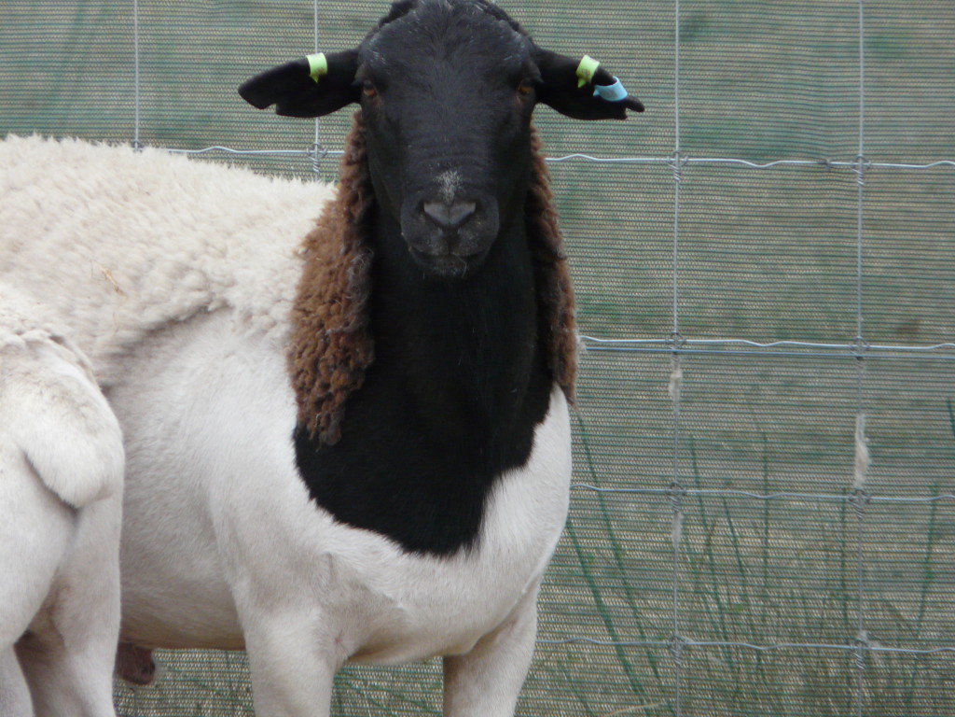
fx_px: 13905
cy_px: 358
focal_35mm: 504
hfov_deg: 3.9
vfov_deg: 3.0
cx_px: 478
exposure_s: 1/250
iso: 200
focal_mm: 82.8
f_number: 4.2
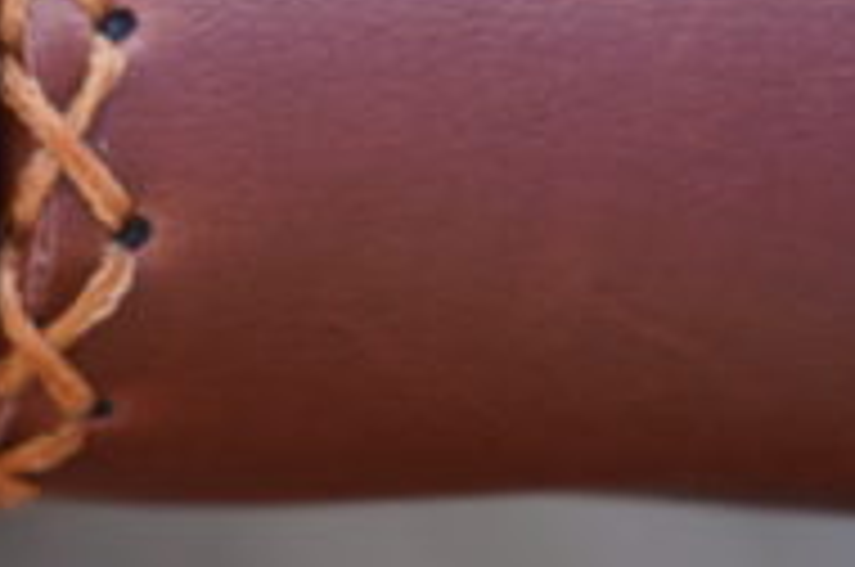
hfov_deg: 8.5
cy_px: -81
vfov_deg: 6.3
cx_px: -1400
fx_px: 5121
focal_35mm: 216
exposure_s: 1/160
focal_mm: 40
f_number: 4
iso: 160
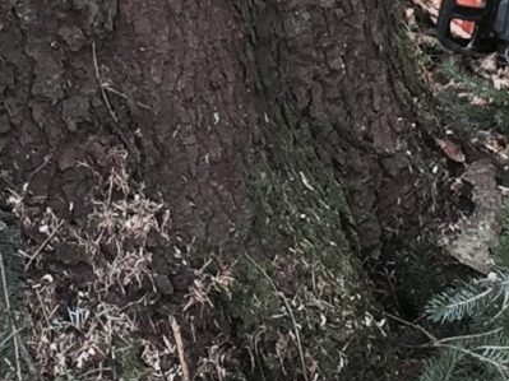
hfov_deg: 10.6
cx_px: 112
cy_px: -255
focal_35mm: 186
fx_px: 2734
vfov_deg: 7.8
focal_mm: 4.15
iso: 50
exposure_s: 1/120
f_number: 2.2
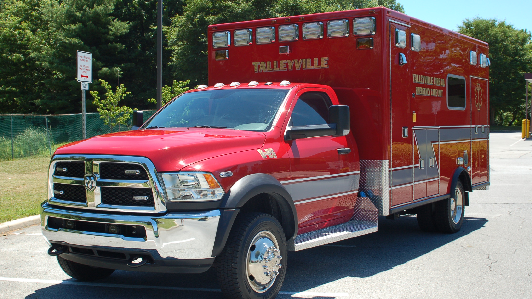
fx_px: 719
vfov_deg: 23.5
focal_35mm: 51
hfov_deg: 40.6
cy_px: 134
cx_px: 265
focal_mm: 32
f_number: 8
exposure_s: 1/250
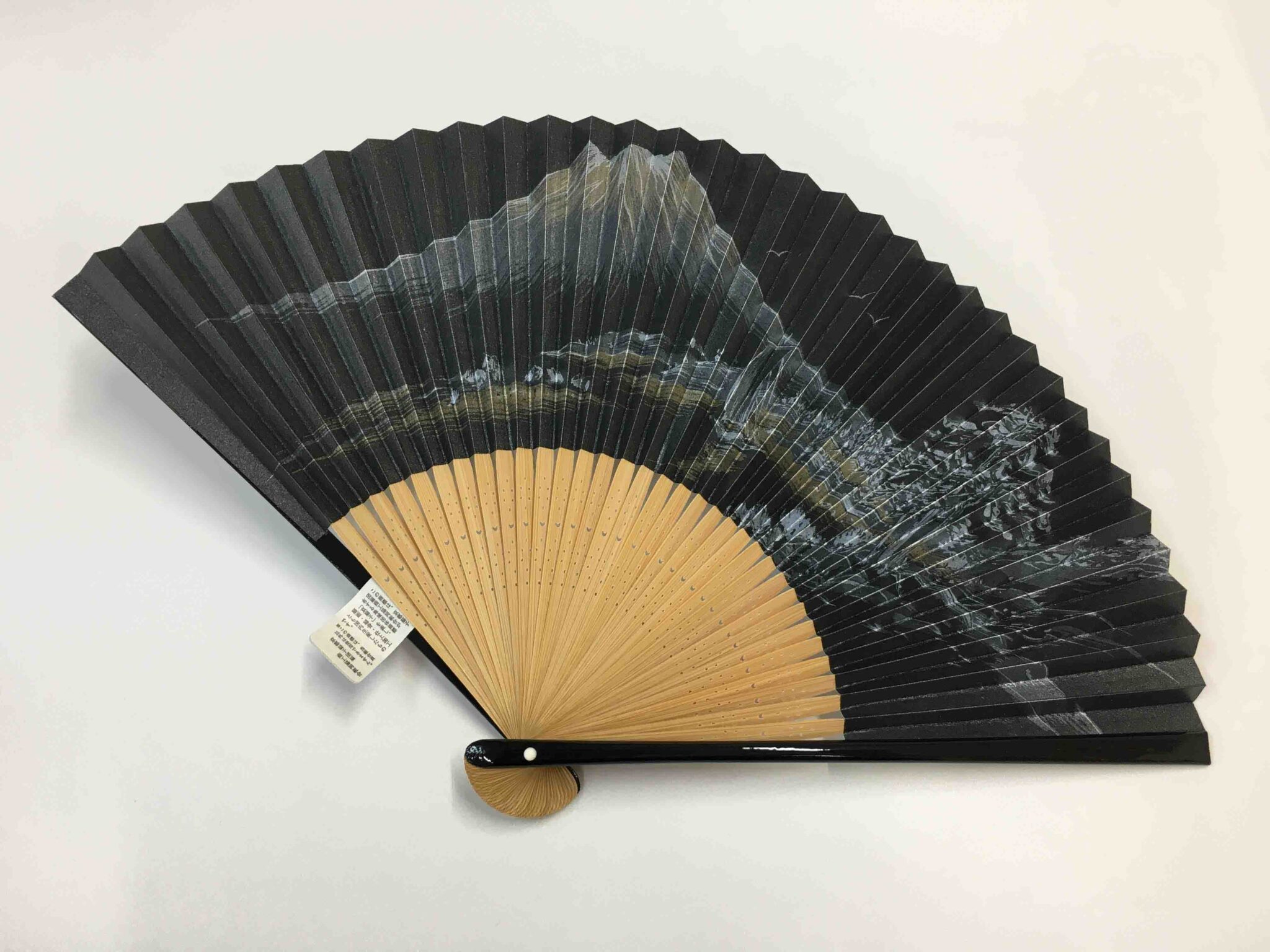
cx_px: 635
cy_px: 476
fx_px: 1064
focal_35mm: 29
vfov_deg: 48.2
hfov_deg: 61.7
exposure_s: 1/30
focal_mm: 4.15
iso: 32
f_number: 2.2
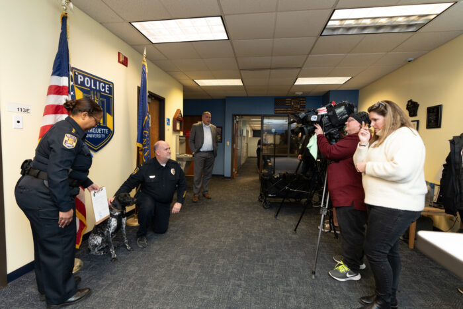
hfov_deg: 96.7
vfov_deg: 73.8
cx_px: 232
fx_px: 206
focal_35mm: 16
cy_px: 154
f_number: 2.8
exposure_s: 1/160
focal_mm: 16
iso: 1250
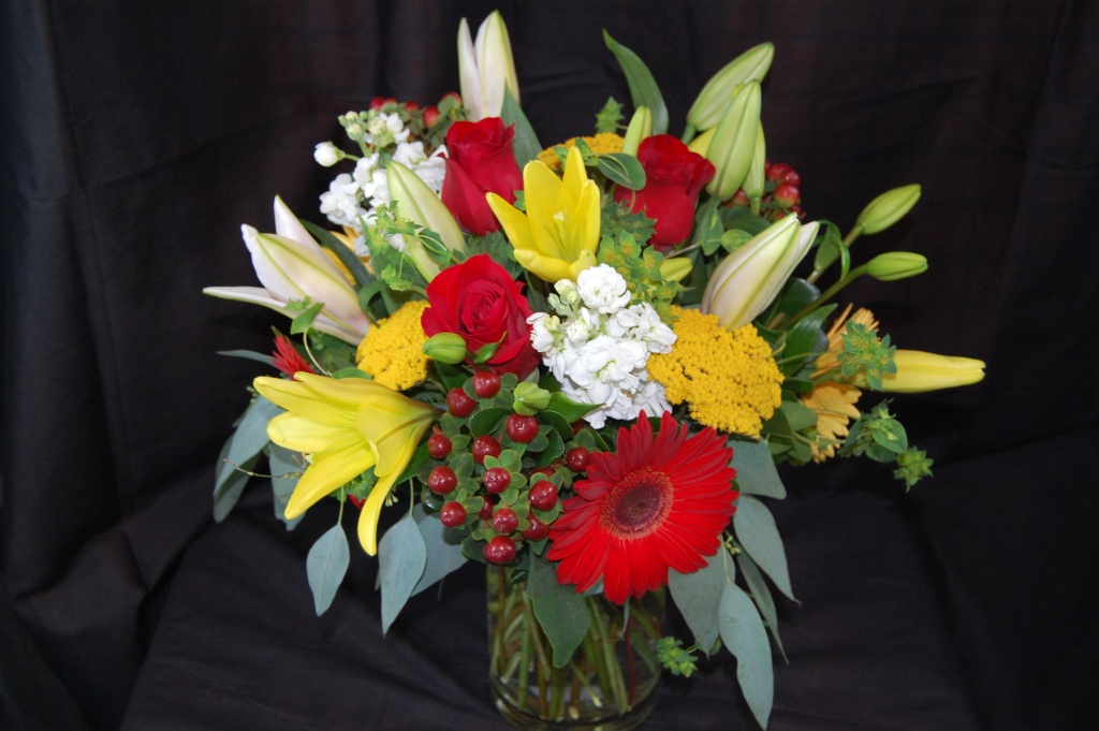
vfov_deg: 28.0
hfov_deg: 41.1
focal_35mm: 48
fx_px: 1464
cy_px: 366
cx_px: 550
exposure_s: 1/60
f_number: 4.5
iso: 400
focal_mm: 32
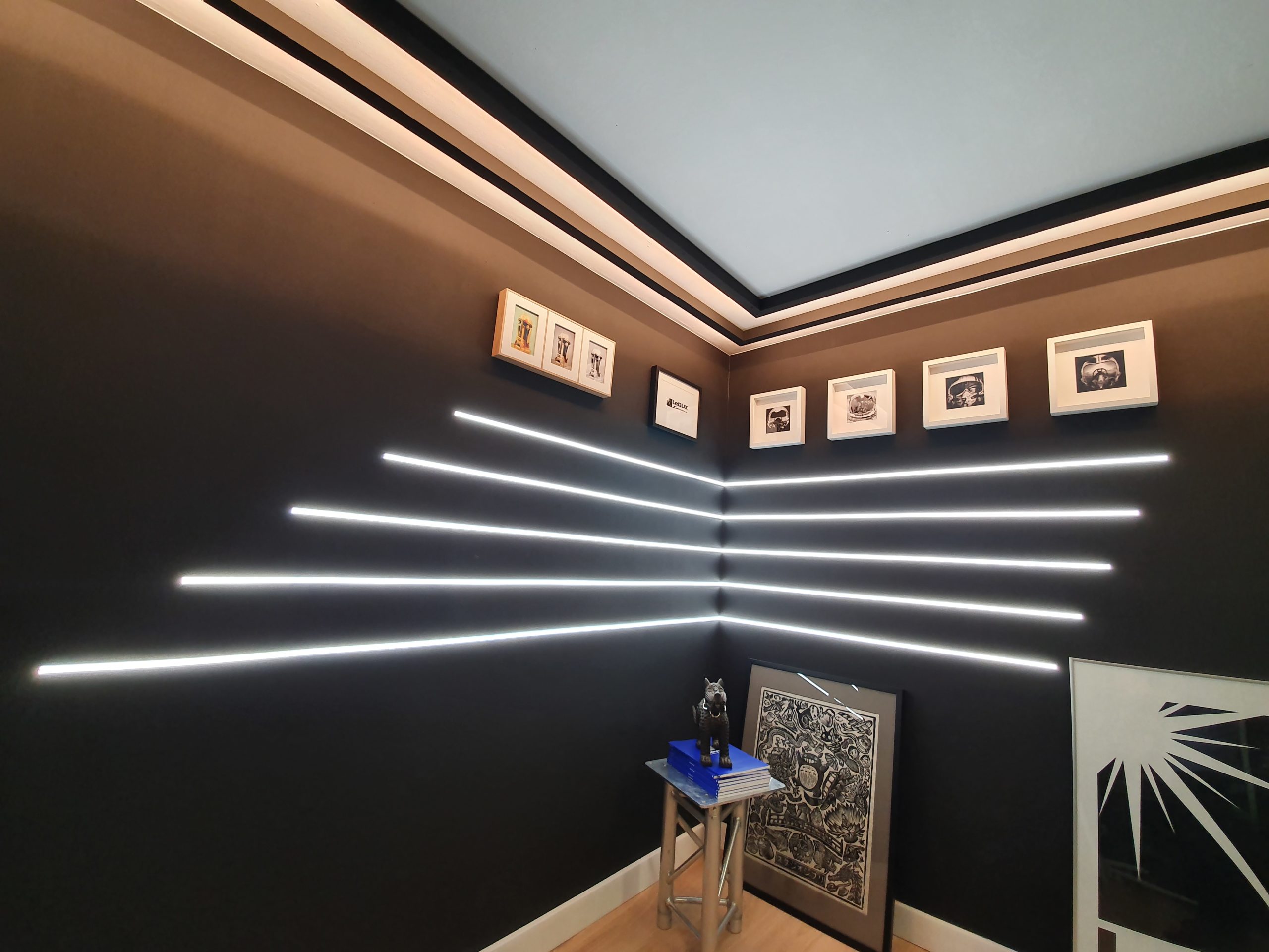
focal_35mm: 13
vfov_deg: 89.9
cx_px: 634
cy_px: 476
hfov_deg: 106.2
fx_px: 477
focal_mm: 1.8
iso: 160
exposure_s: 1/50
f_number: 2.2
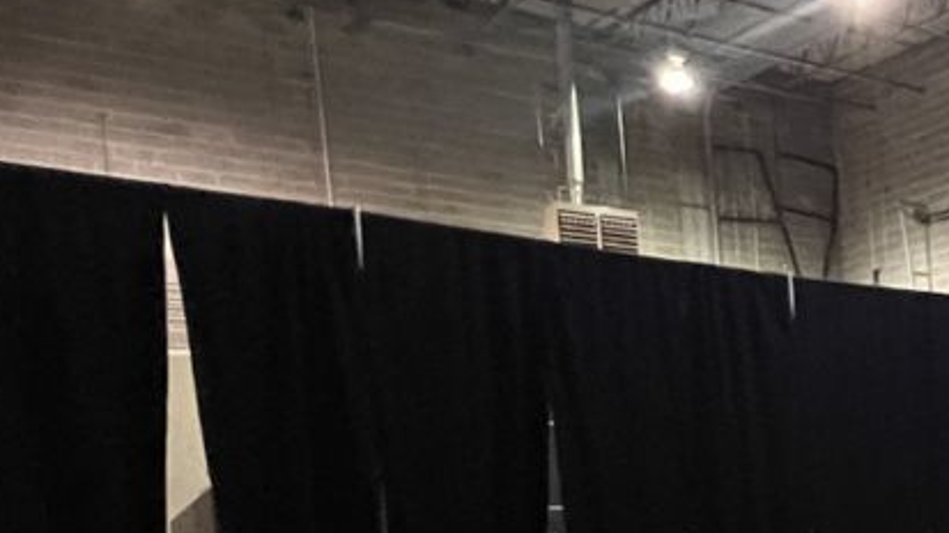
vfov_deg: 22.6
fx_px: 1207
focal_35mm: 48
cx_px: 1445
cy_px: 662
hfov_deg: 27.8
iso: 800
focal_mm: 1.57
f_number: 1.8
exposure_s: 1/40
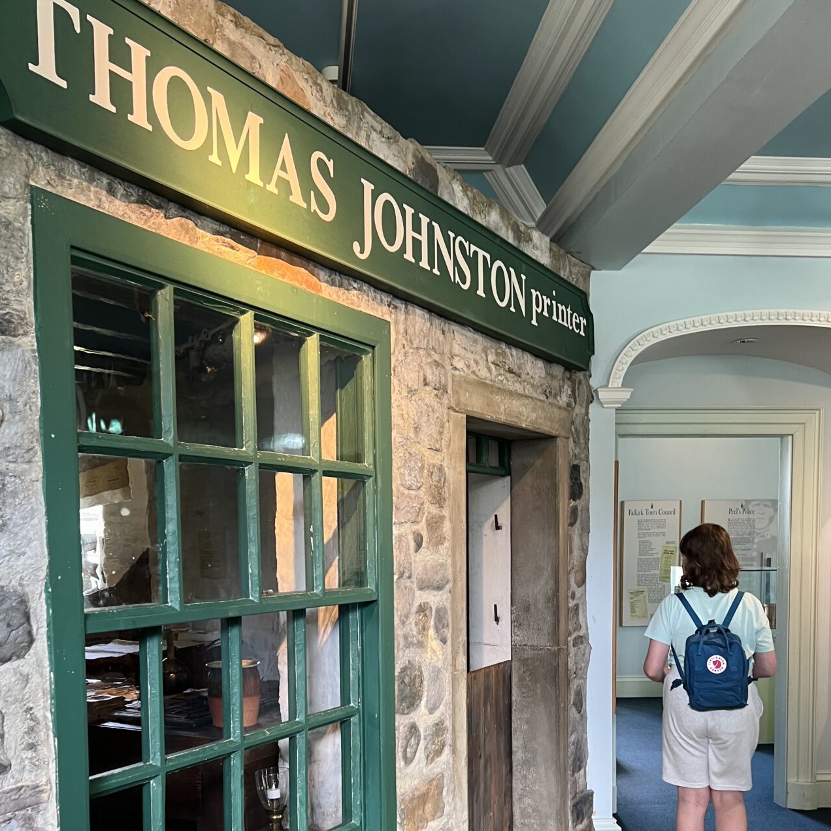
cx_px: 412
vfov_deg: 43.6
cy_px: 611
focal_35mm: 37
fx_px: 1005
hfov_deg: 44.9
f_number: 1.5
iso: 160
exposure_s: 1/60
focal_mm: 5.7
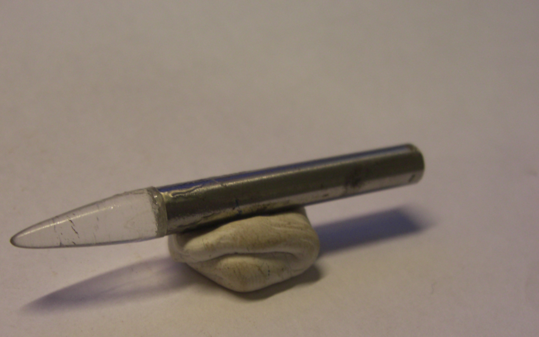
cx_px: 239
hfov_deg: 38.1
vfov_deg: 24.3
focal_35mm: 53
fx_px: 779
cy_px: 225
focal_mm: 7.9
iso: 200
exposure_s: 1/60
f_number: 2.8
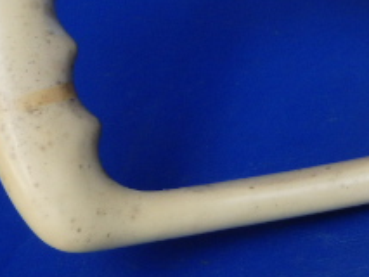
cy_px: 9
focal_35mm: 84
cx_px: 456
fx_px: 896
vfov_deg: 17.2
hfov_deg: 21.4
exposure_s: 1/30
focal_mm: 5
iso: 400
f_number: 3.9
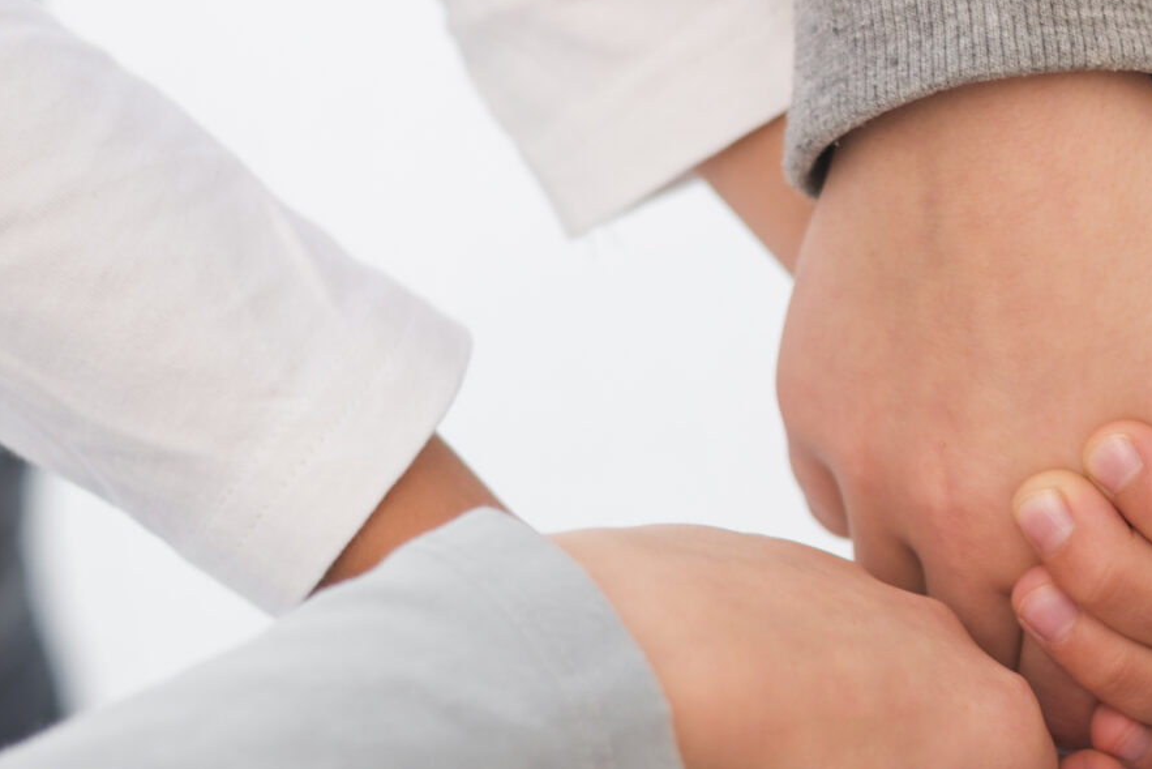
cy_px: 629
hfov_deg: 13.8
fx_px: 4640
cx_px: 1292
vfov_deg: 9.4
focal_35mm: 145
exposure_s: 1/160
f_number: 2.8
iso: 250
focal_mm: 50
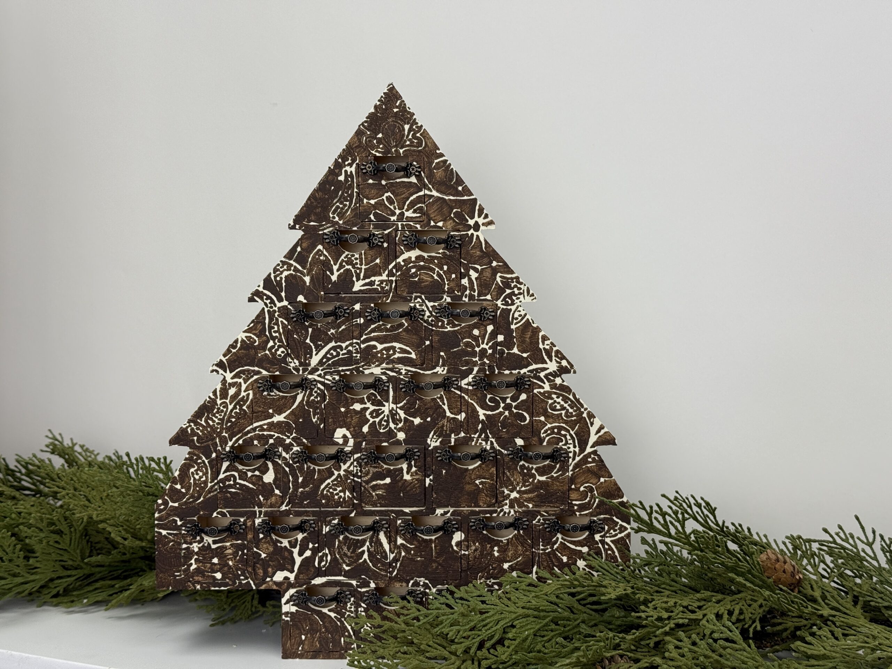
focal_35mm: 48
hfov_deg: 39.7
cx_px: 446
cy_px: 334
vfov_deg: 30.3
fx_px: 1237
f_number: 1.78
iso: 64
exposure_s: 1/120
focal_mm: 6.76
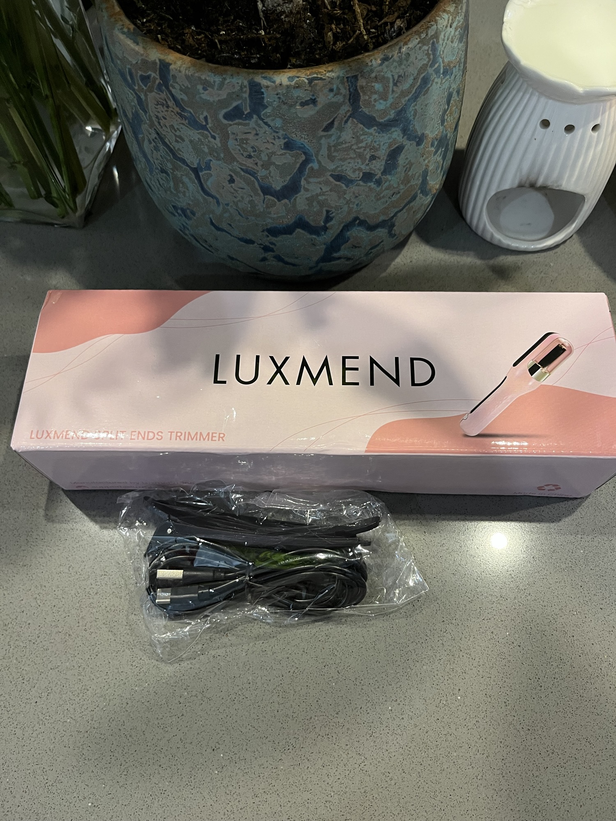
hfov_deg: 53.1
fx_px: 617
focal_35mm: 26
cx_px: 308
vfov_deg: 67.3
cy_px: 410
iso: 160
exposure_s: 1/50
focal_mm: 5.1
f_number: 1.6
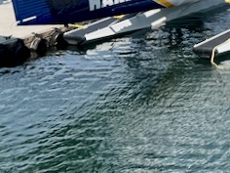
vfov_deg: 10.2
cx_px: 433
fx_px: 937
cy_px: -93
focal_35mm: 141
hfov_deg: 12.6
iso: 50
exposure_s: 1/5076
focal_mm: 5.7
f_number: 1.5
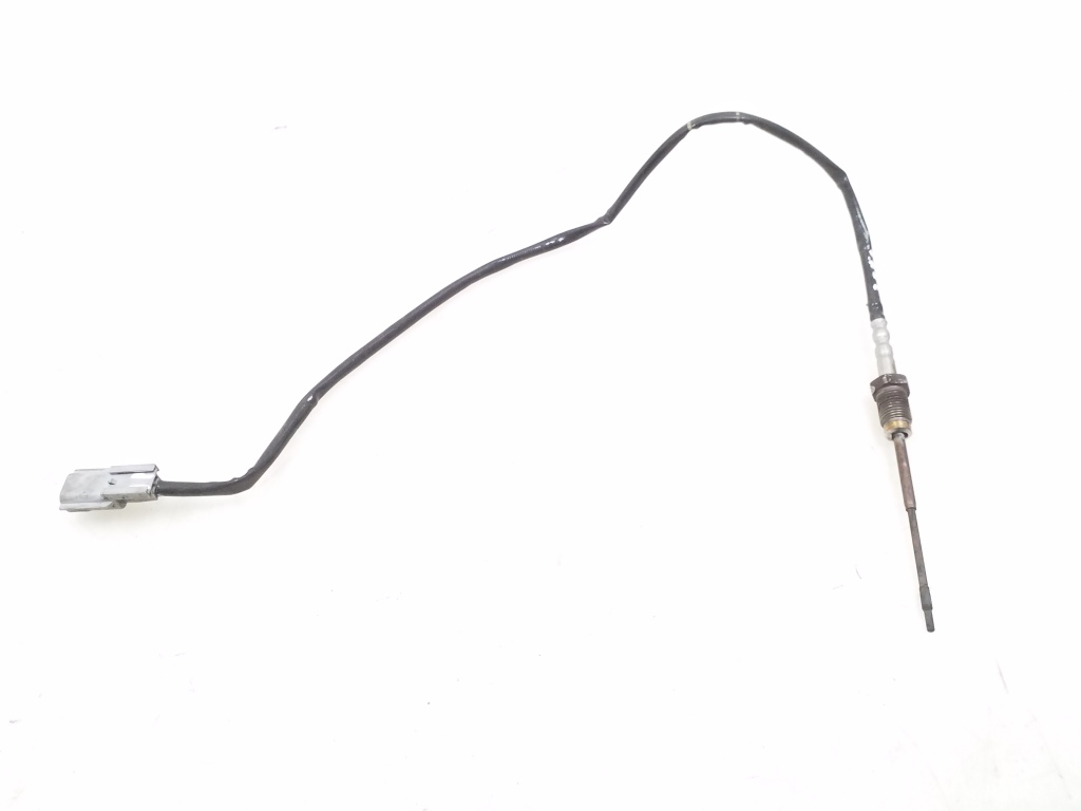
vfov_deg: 51.4
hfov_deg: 65.3
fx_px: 843
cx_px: 540
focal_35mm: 27
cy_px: 406
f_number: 1.9
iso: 200
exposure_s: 1/50
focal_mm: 3.6
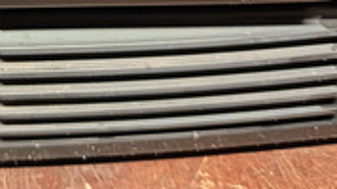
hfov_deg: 23.1
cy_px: -221
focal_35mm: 88
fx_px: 786
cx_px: -9
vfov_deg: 11.9
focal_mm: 5.27
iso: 899
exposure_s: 1/25
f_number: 1.7
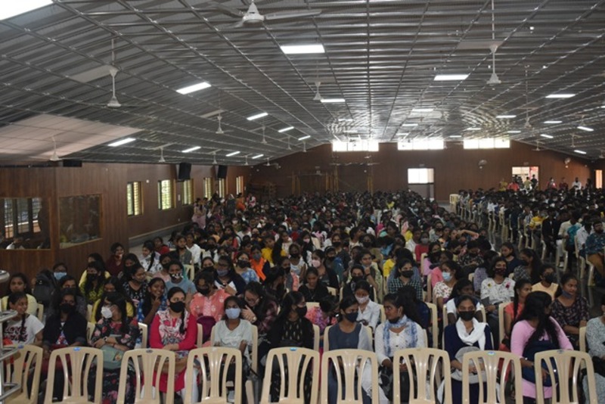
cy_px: 202
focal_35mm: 44
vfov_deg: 30.9
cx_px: 302
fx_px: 731
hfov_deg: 44.9
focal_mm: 29
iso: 1250
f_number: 4.2
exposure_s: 1/125
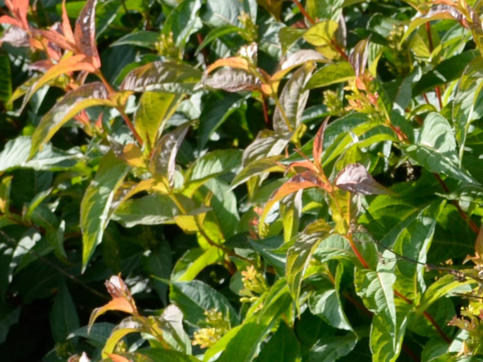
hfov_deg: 7.9
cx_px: 775
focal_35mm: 245
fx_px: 3419
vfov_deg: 6.1
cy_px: 303
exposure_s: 1/250
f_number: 8
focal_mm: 36
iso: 200
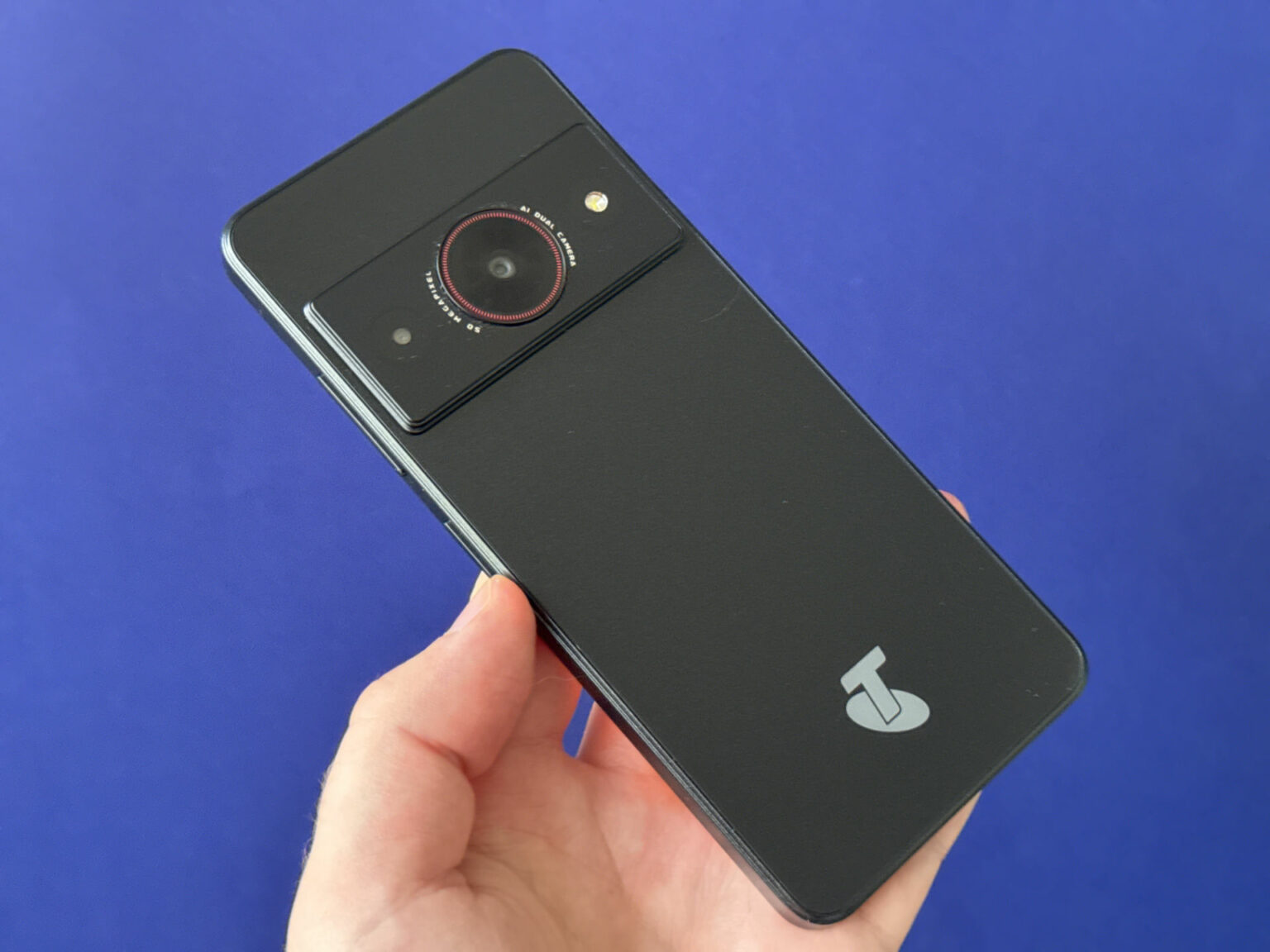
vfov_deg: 30.3
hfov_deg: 39.7
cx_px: 635
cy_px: 476
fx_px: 1761
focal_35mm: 48
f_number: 1.8
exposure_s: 1/99
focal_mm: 6.8
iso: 1250
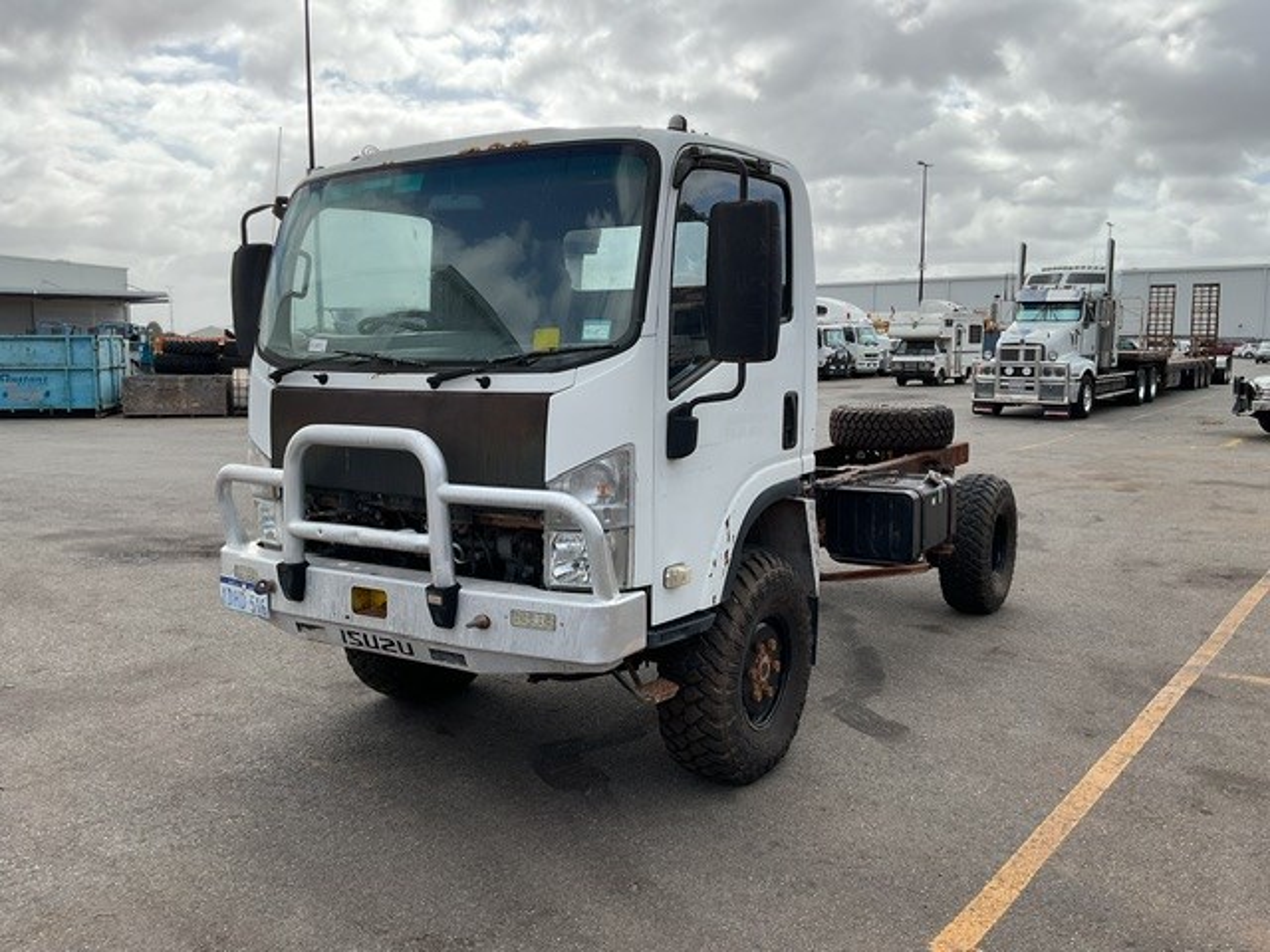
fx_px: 1064
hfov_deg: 61.7
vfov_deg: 48.2
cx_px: 635
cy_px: 476
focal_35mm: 29
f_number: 1.8
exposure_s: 1/1577
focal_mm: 3
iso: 16
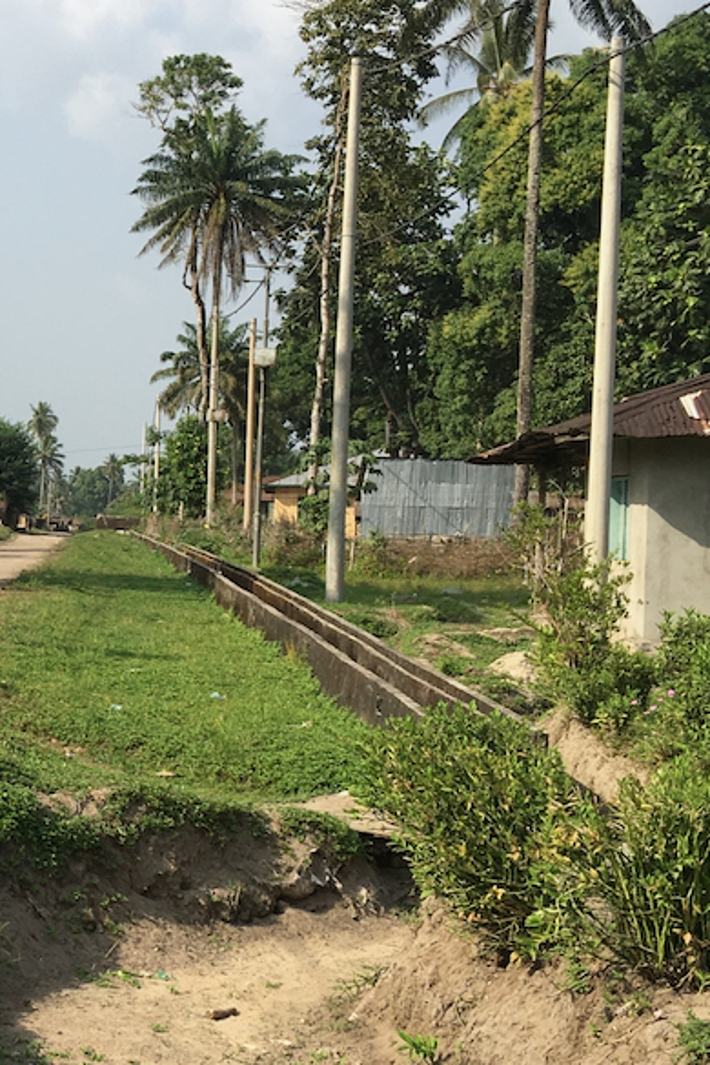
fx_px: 1952
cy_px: 557
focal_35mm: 66
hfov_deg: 19.4
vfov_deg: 30.5
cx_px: -146
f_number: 2.2
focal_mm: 4.15
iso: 25
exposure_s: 1/1202
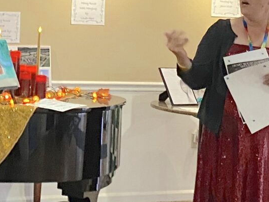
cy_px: -37
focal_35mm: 125
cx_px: 7
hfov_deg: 15.5
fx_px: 971
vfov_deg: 11.6
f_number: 1.8
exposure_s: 1/60
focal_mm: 4.25
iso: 250
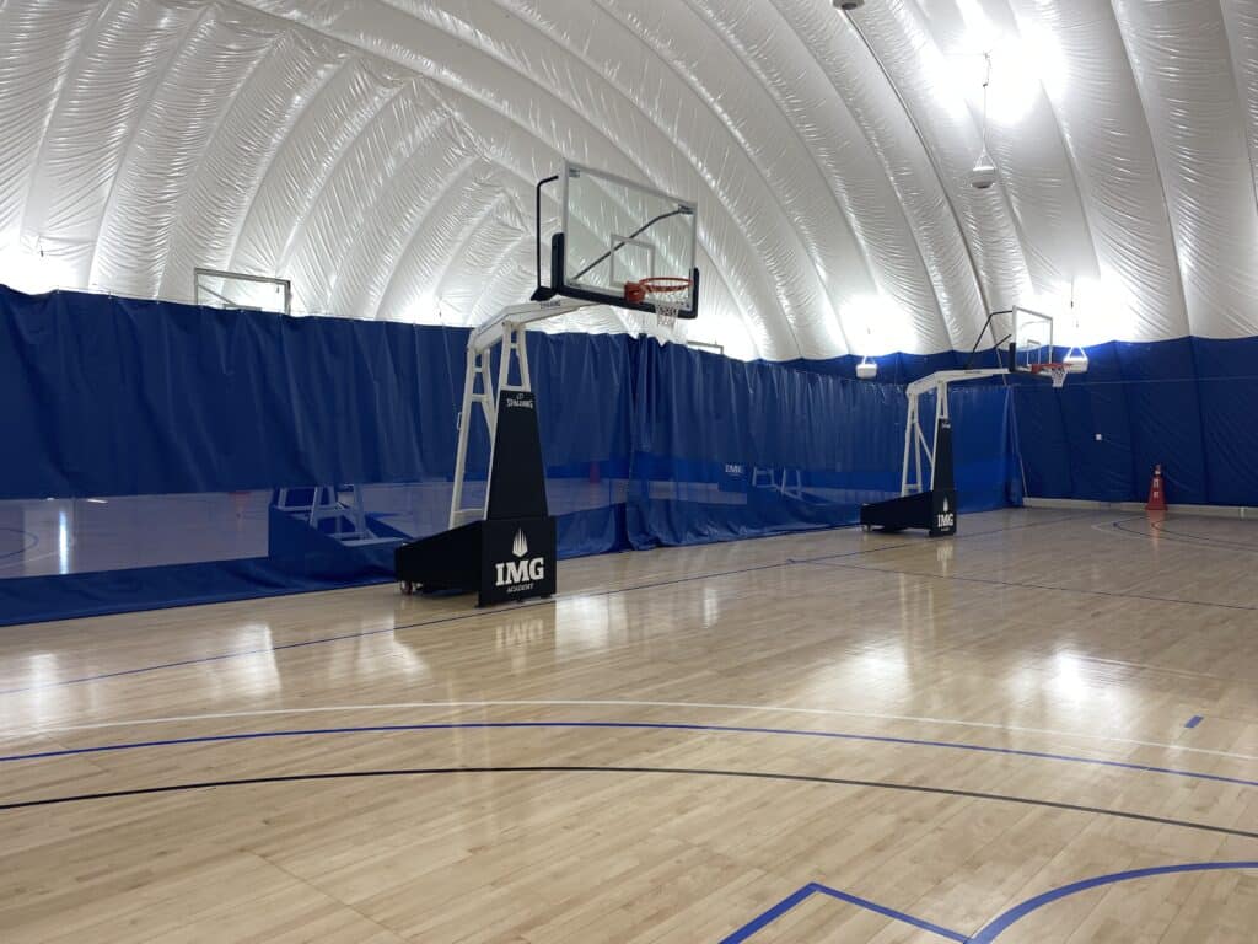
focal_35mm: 26
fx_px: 945
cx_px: 629
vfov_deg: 53.1
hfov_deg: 67.3
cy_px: 472
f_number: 1.8
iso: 32
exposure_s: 1/120
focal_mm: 4.25
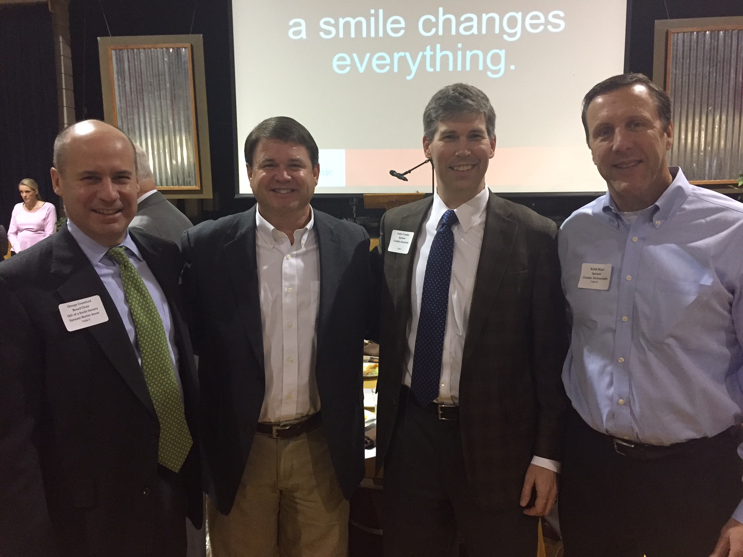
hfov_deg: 61.7
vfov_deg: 48.2
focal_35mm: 29
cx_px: 372
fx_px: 622
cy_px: 278
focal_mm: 4.15
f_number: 2.2
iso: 250
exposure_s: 1/30
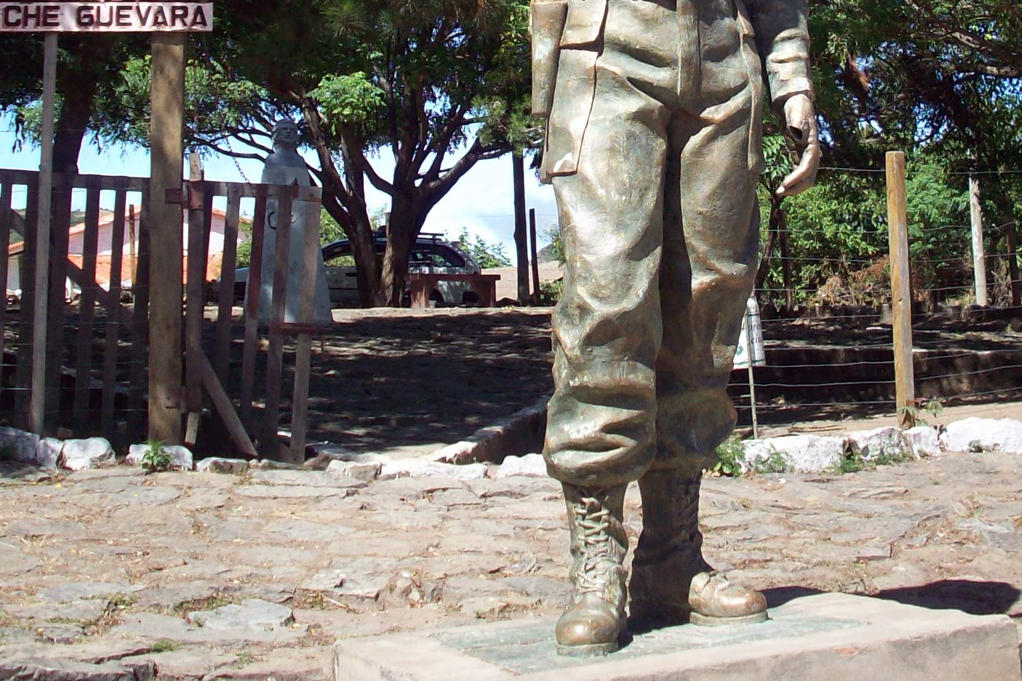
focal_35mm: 67
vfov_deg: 19.9
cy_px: 64
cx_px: 614
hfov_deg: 30.0
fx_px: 1902
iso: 80
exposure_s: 1/221
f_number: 5.6
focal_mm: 6.2
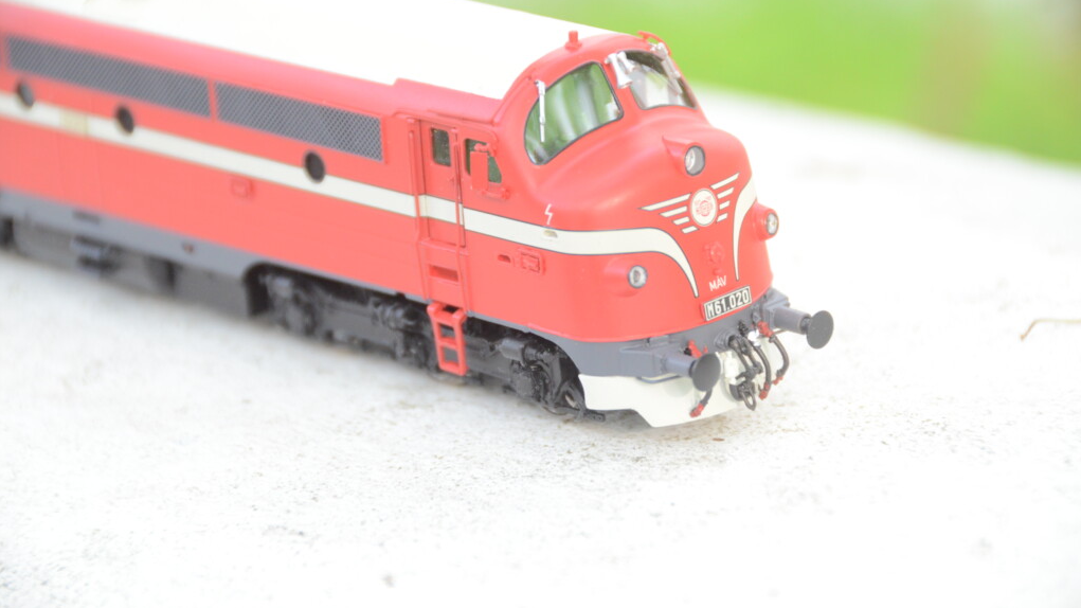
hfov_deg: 9.1
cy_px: 262
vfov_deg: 5.1
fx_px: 6764
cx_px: 540
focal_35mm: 236
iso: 1600
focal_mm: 150
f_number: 5.6
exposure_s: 1/200
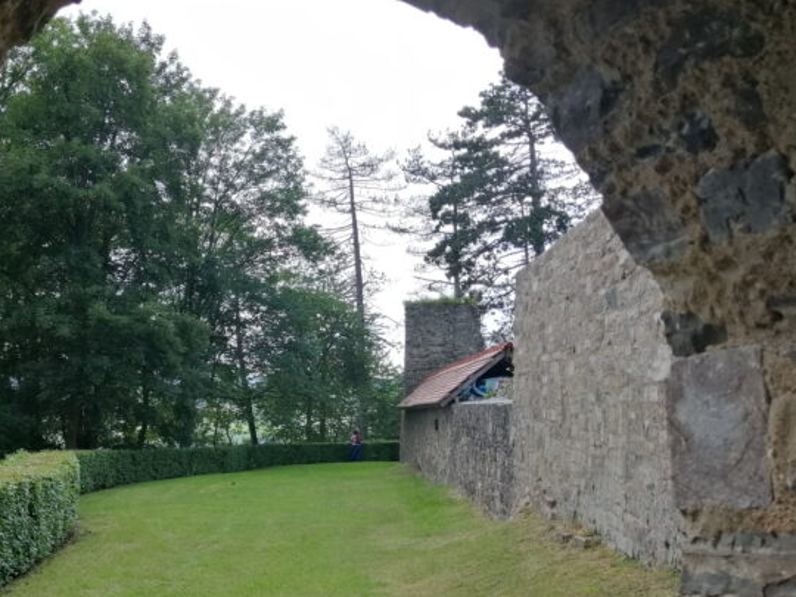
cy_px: 380
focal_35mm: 40
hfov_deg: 45.8
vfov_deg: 35.7
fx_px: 920
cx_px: 245
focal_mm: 3.95
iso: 50
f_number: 1.8
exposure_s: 1/734
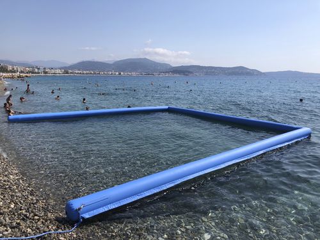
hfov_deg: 63.4
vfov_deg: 49.7
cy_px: 120
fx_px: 259
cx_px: 160
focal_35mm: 28
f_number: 1.8
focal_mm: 3.99
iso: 20
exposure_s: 1/3205
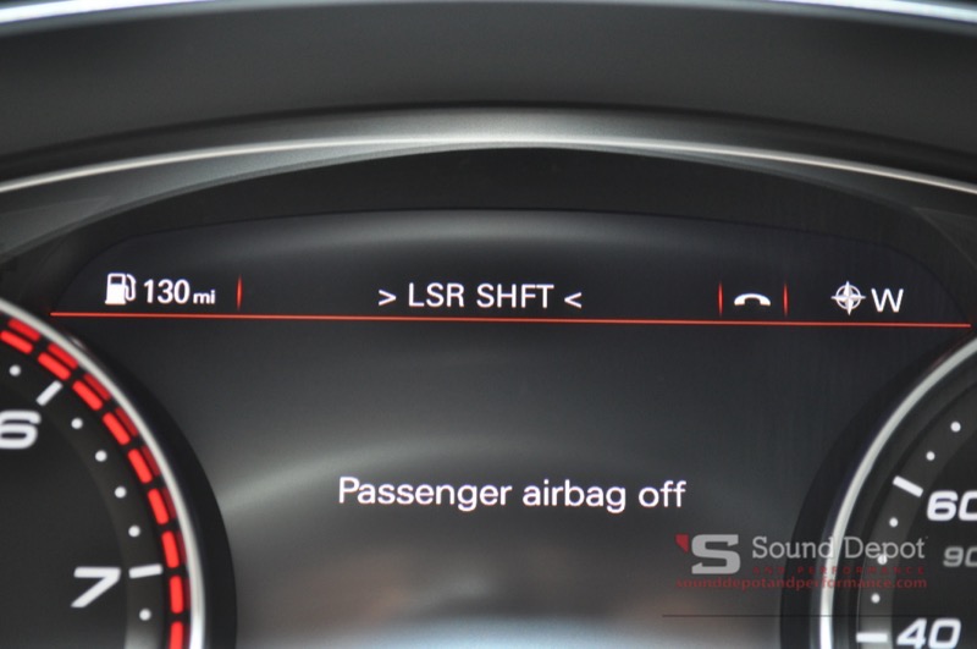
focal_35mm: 69
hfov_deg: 29.3
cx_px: 488
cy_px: 324
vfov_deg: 19.7
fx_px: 1870
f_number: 5.3
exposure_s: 1/60
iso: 800
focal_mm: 46
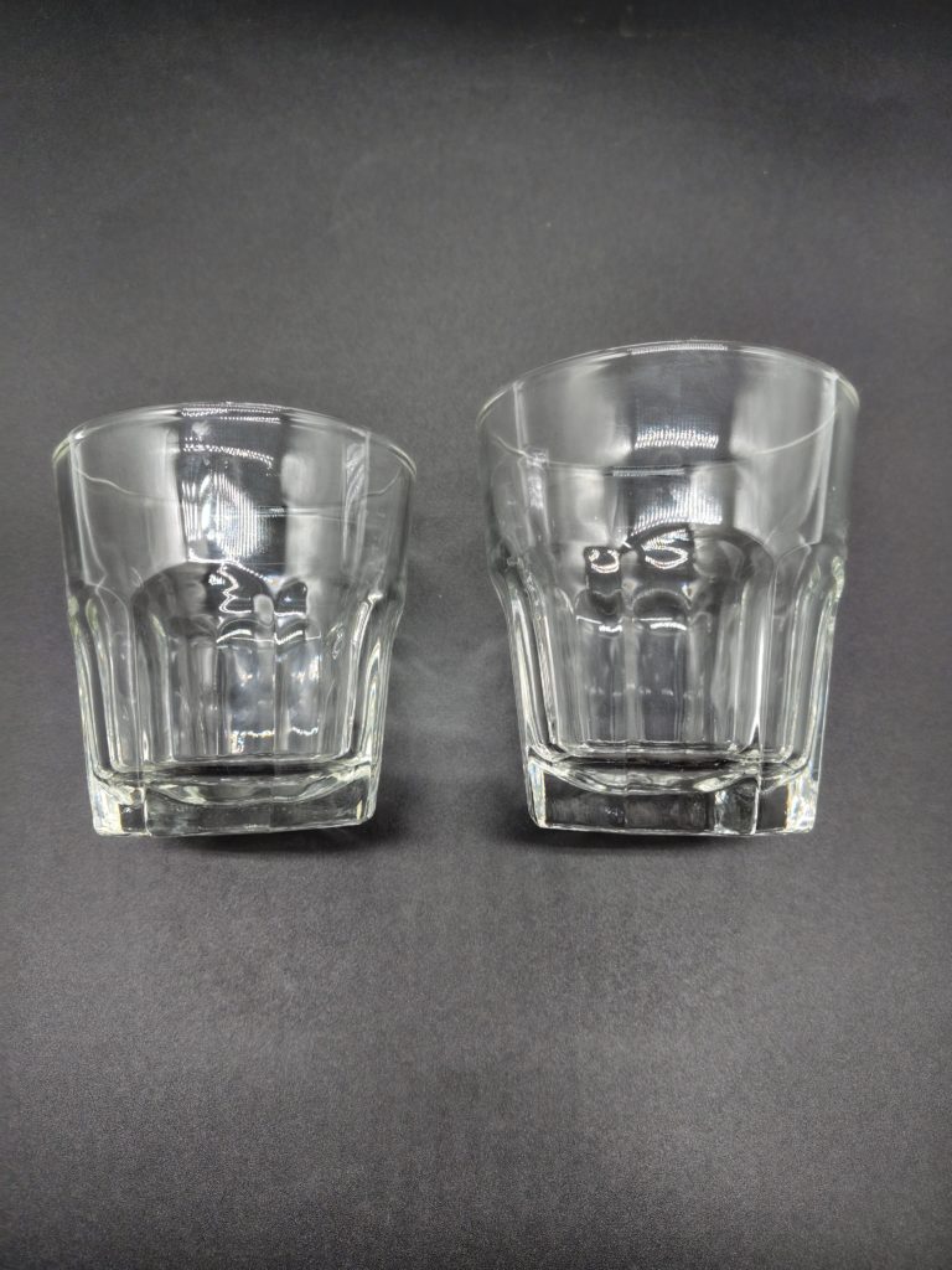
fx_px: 843
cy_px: 635
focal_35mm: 23
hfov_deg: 58.9
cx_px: 476
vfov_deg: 73.9
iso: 248
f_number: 1.9
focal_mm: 5.6
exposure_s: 1/120
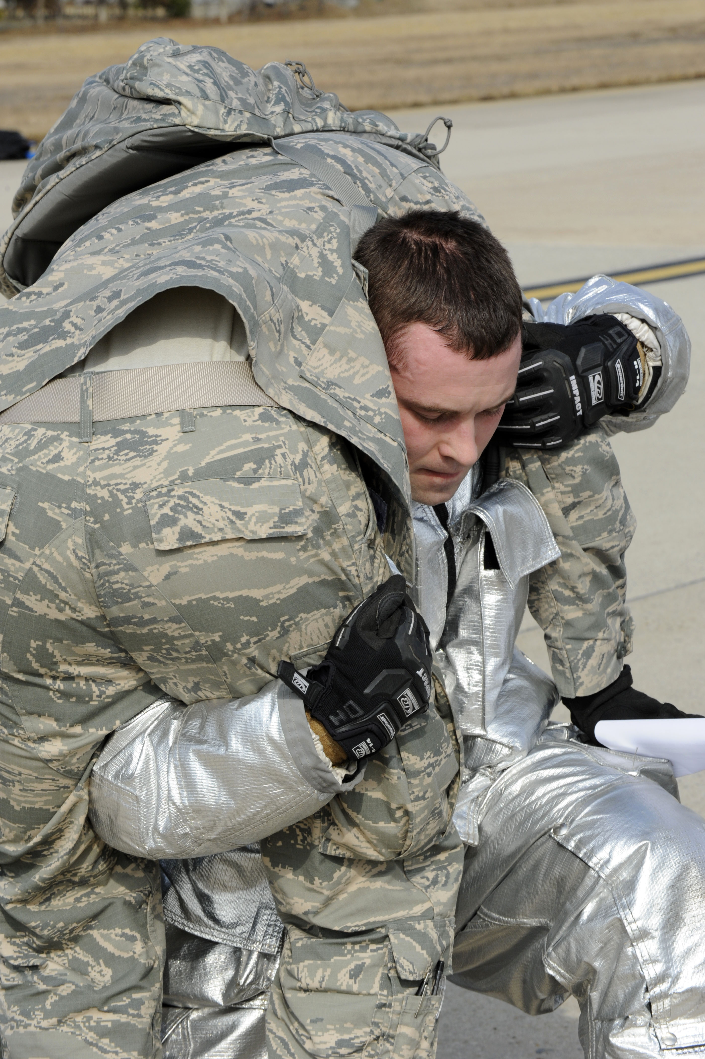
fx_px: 3000
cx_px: 352
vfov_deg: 20.0
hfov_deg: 13.4
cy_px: 530
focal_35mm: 102
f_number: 14
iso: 800
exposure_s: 1/800
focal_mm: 102
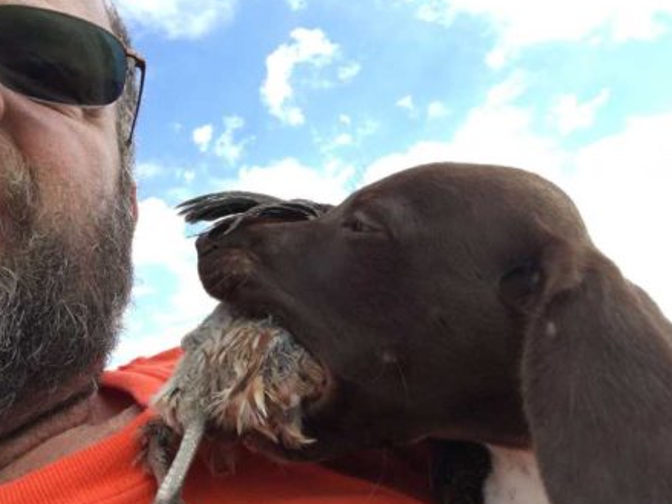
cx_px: 331
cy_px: 253
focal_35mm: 36
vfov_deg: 39.6
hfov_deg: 51.4
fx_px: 699
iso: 32
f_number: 2.2
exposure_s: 1/812
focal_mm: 2.65
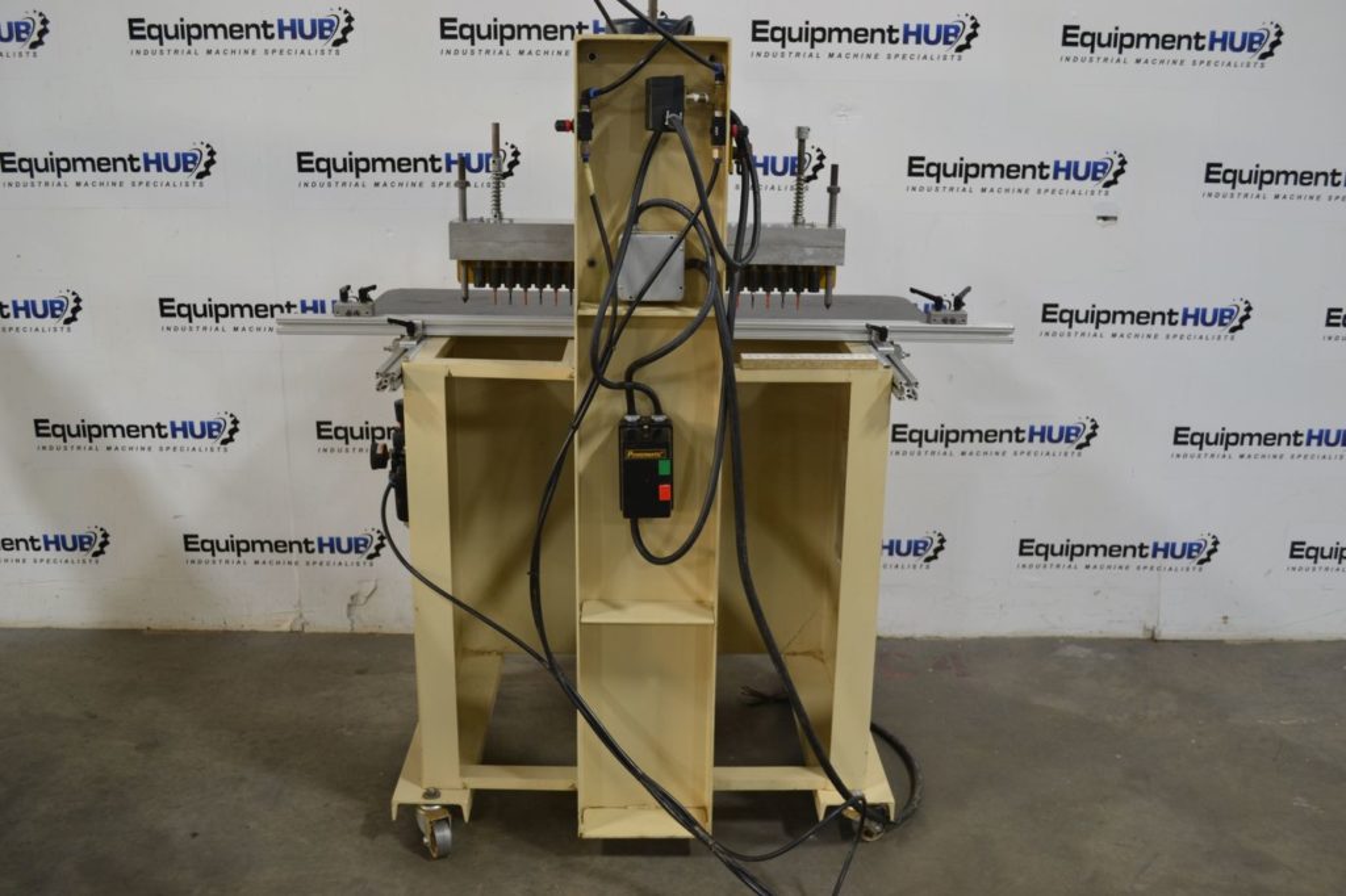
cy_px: 448
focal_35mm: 33
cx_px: 673
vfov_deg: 39.9
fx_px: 1233
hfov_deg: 57.2
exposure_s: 1/40
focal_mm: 22
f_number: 3.8
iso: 400
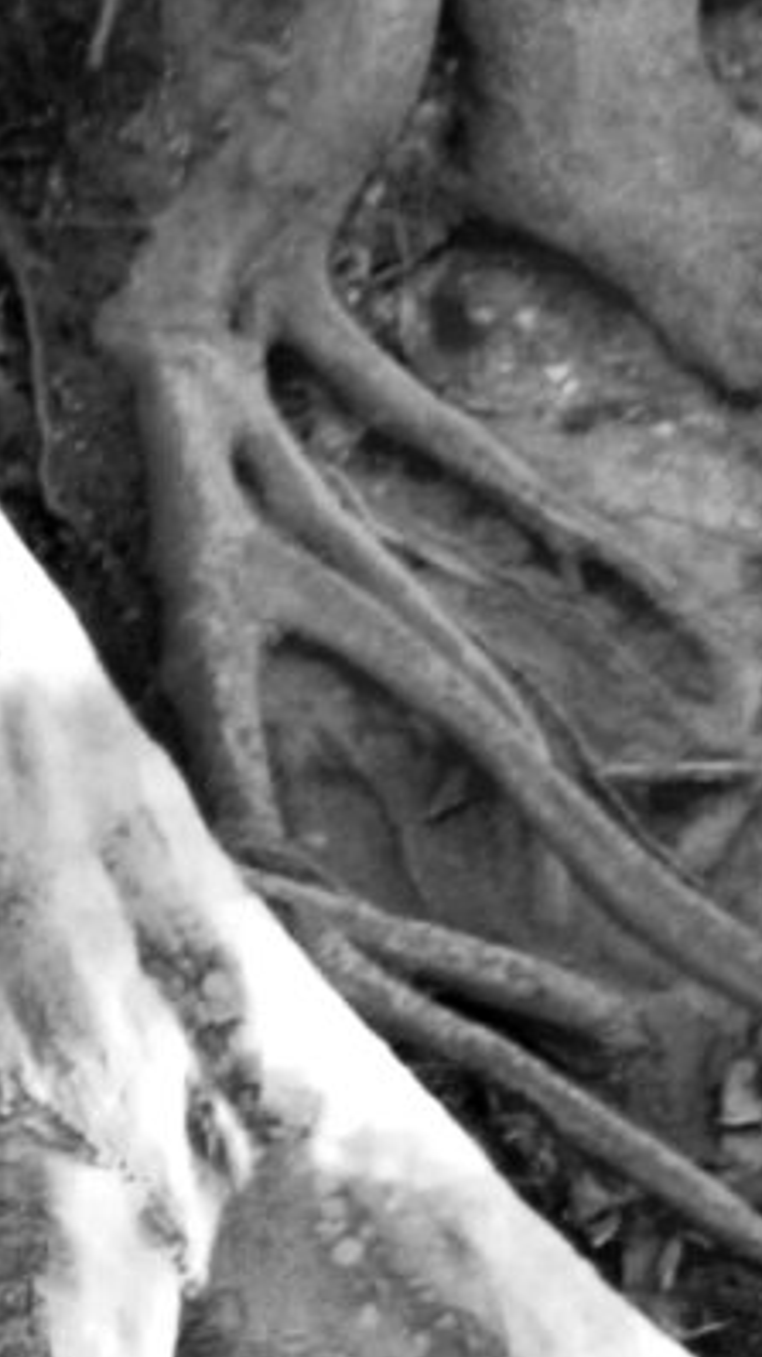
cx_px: -1724
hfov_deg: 6.0
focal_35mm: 182
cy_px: 1877
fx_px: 6544
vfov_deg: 11.5
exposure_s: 1/60
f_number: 4
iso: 200
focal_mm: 18
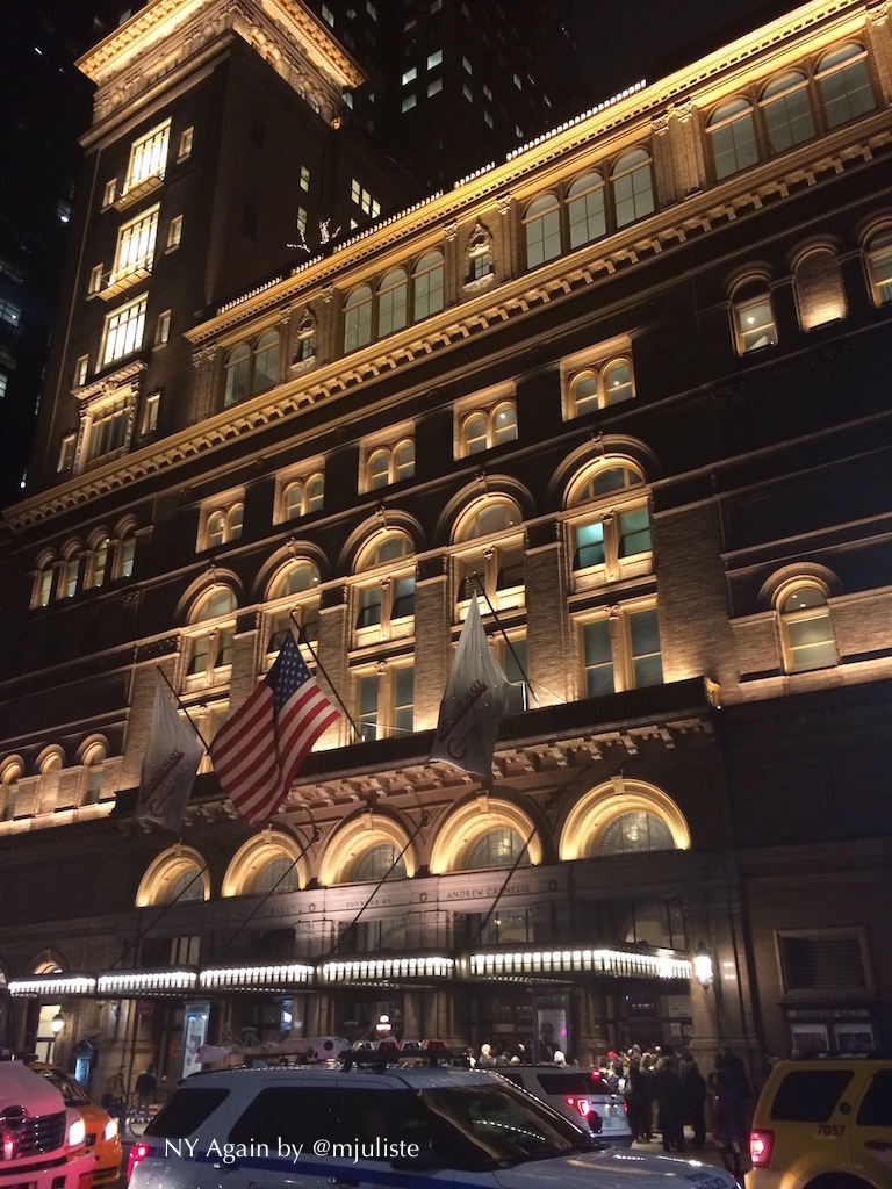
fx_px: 996
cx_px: 446
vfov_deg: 61.7
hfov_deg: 48.2
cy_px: 594
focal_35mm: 29
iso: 320
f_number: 2.2
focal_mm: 4.15
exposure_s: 1/30
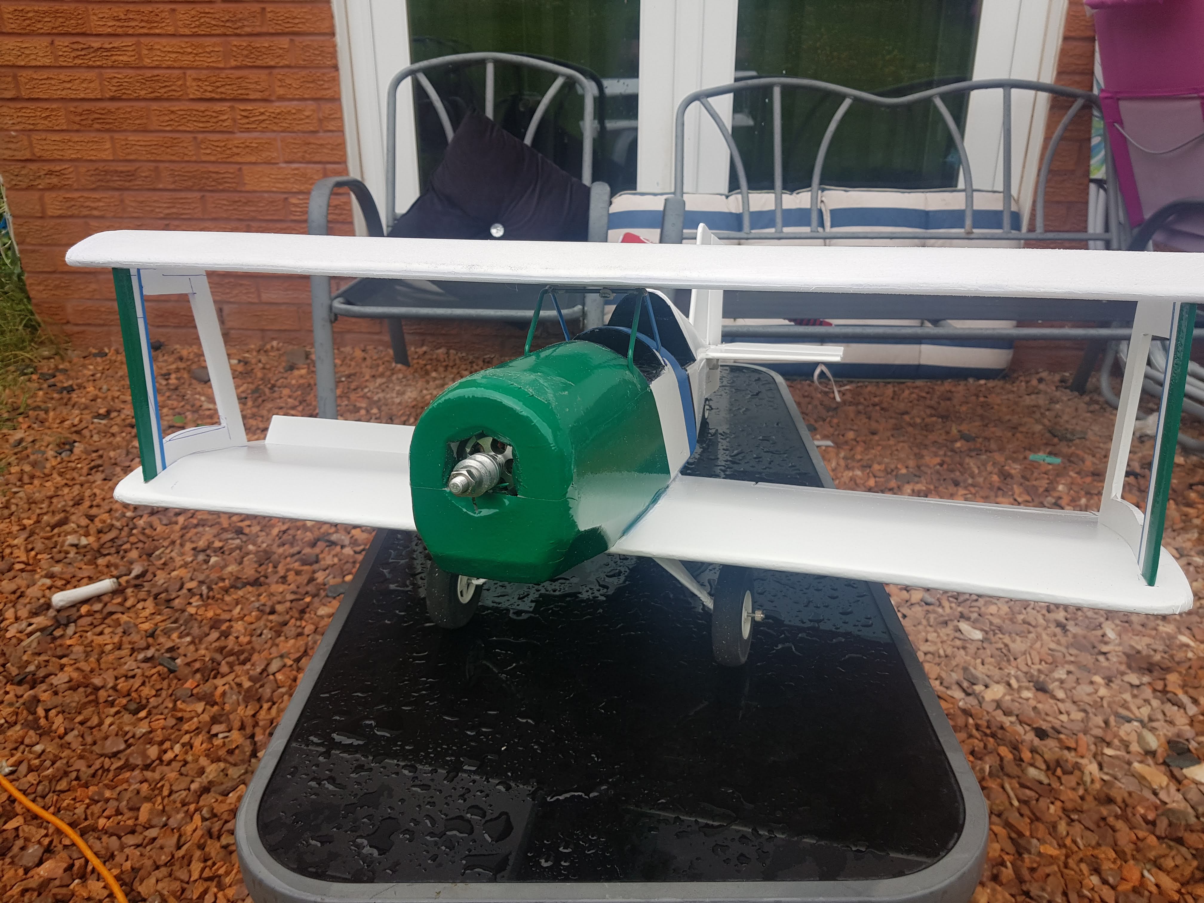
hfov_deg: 67.3
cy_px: 452
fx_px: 904
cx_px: 602
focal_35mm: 26
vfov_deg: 53.1
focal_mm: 4.2
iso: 40
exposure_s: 1/1092
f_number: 1.7
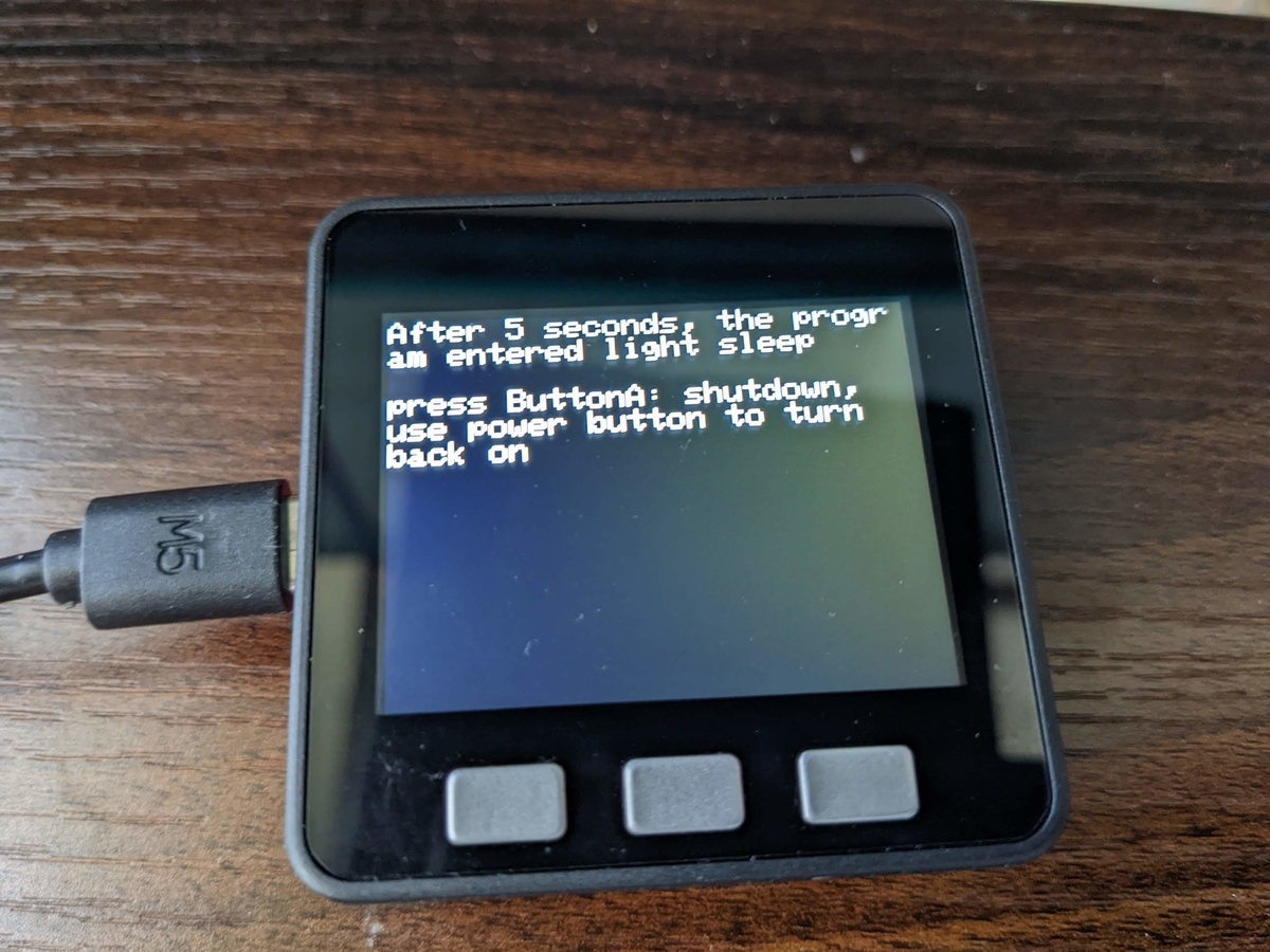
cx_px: 635
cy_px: 476
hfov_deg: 65.3
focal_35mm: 27
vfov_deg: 51.4
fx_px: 991
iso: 78
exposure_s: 1/23.8
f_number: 1.73
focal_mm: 4.38
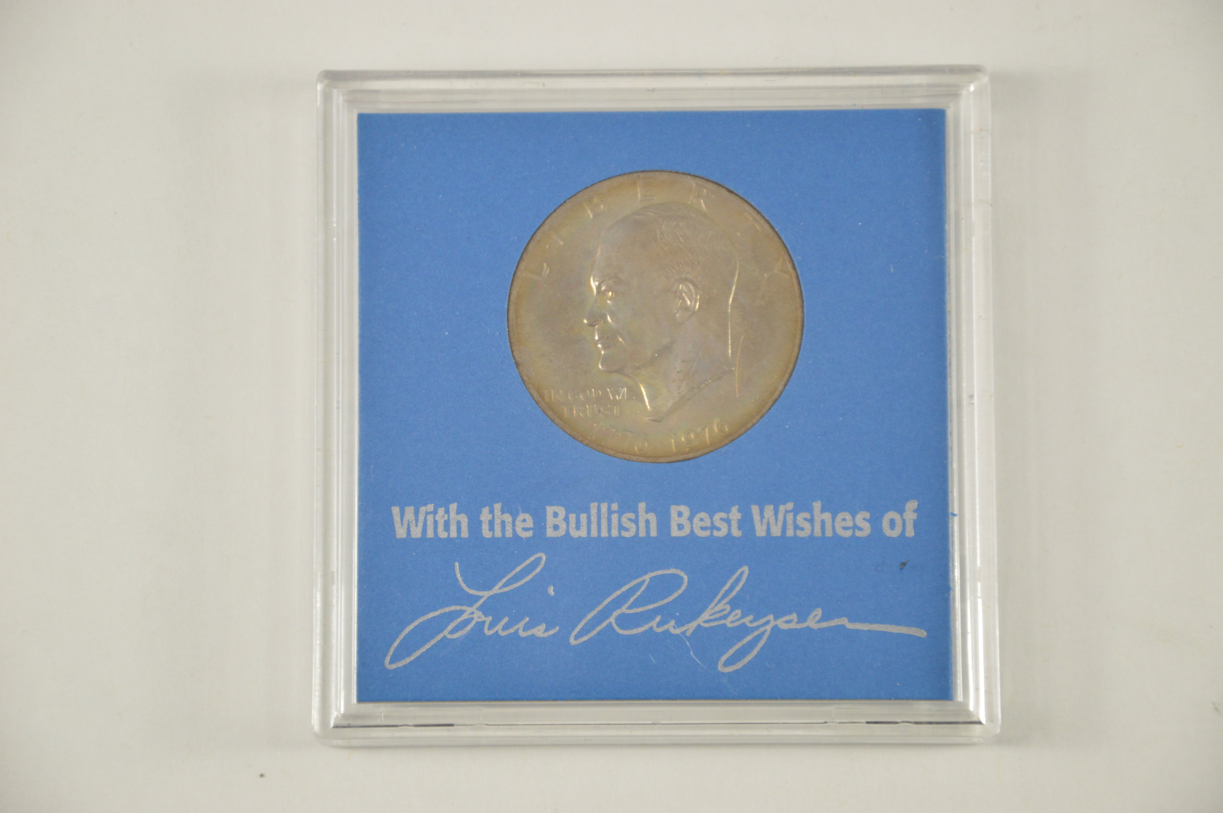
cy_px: 406
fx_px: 5346
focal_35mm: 158
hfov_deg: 13.1
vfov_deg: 8.7
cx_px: 612
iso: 800
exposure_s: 1/160
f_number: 6.3
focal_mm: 105
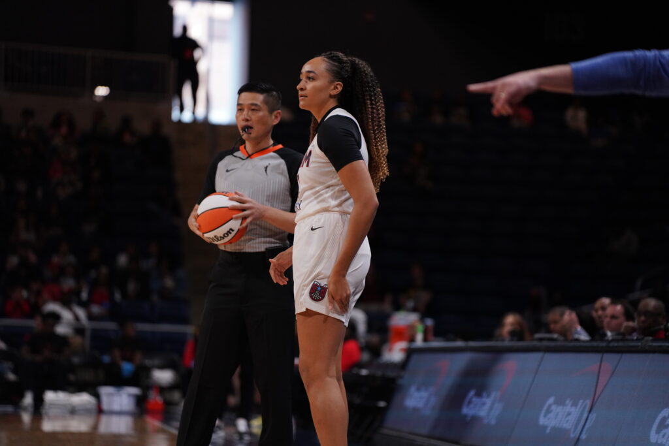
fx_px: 2788
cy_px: 223
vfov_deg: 9.2
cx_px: 334
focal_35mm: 150
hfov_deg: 13.7
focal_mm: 150
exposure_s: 1/1000
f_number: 2.8
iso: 1600
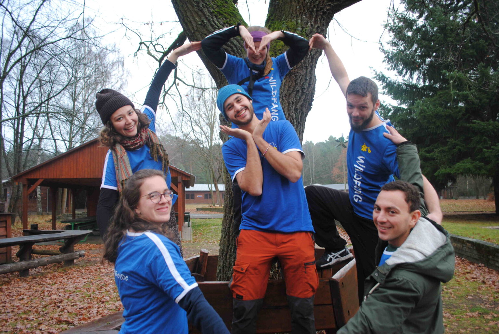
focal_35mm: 27
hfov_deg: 67.3
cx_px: 250
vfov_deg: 48.0
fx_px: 375
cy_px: 167
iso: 280
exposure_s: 1/30
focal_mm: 18
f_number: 3.5
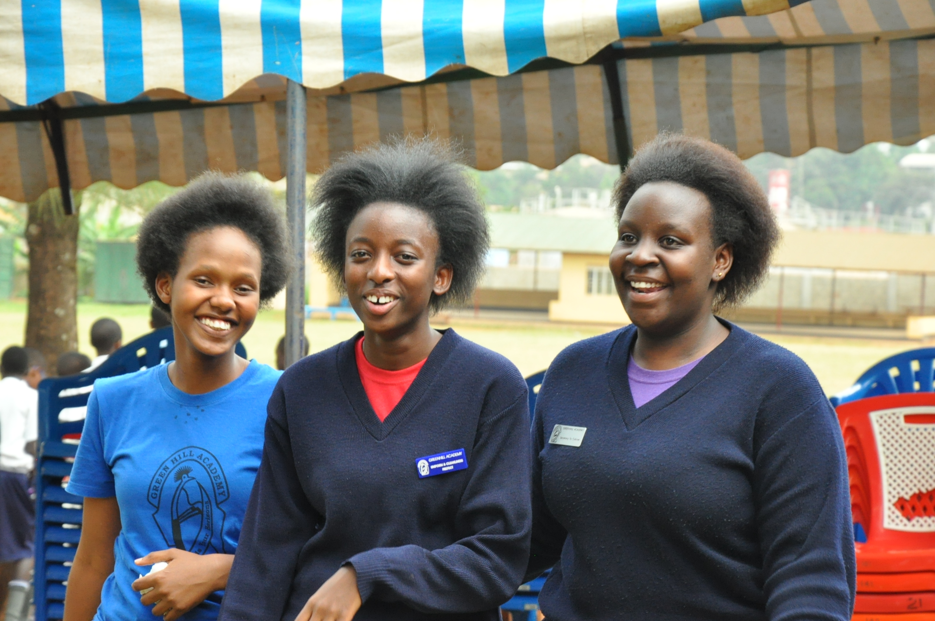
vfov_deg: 9.3
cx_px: 468
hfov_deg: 14.0
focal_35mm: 147
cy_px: 310
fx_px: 3813
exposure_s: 1/200
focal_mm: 98
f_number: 9
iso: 1600
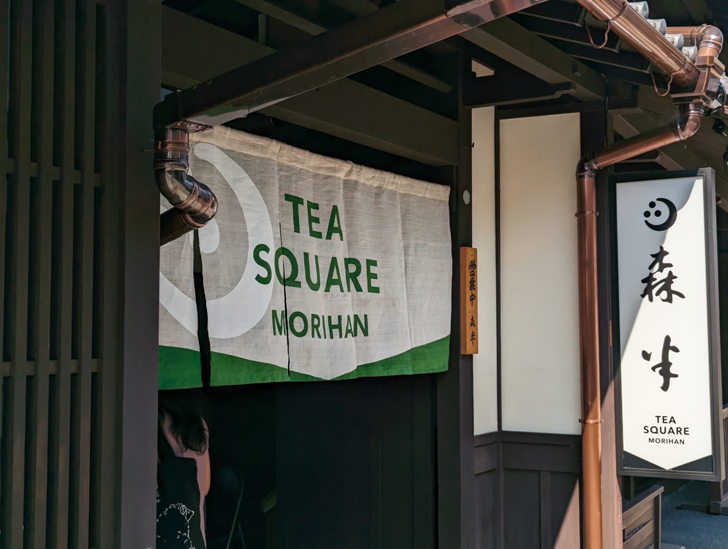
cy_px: 274
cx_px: 364
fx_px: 1011
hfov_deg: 39.6
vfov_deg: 30.3
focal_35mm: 48
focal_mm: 6.81
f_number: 1.85
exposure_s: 1/3165
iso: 68
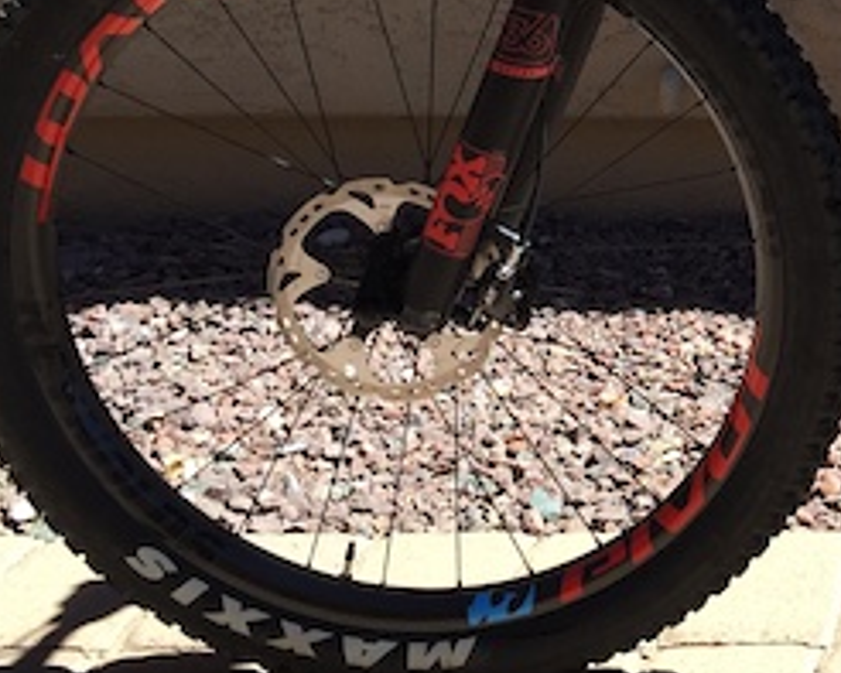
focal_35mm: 92
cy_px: -55
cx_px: 1179
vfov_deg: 16.3
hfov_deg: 18.8
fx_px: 2291
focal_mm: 4.15
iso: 32
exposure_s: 1/807
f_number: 2.2
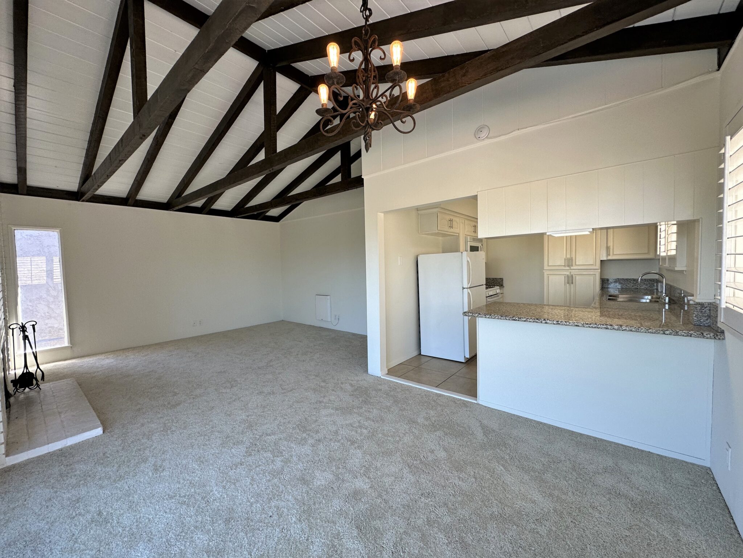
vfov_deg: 85.7
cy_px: 279
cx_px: 372
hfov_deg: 102.1
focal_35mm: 14
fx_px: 300
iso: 64
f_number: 2.2
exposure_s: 1/120
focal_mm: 2.22
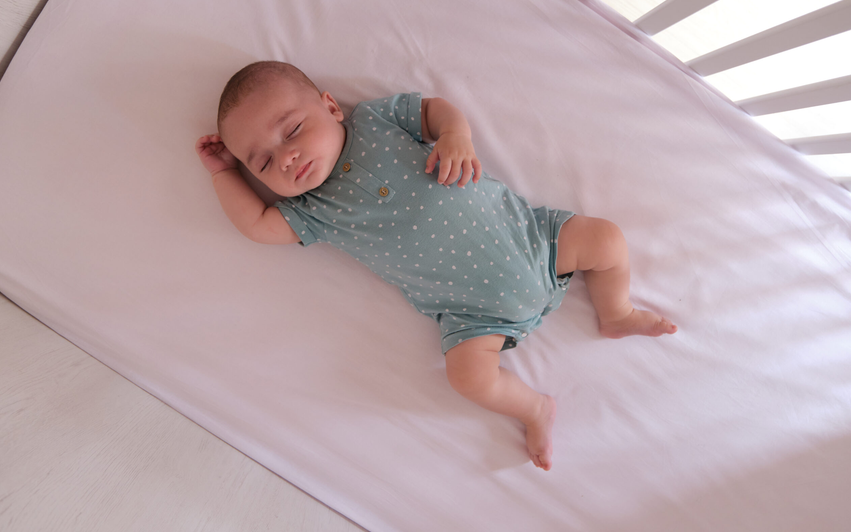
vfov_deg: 44.5
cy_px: 250
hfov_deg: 66.5
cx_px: 424
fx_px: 649
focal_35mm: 28
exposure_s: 1/60
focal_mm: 18.2
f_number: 2.8
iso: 250
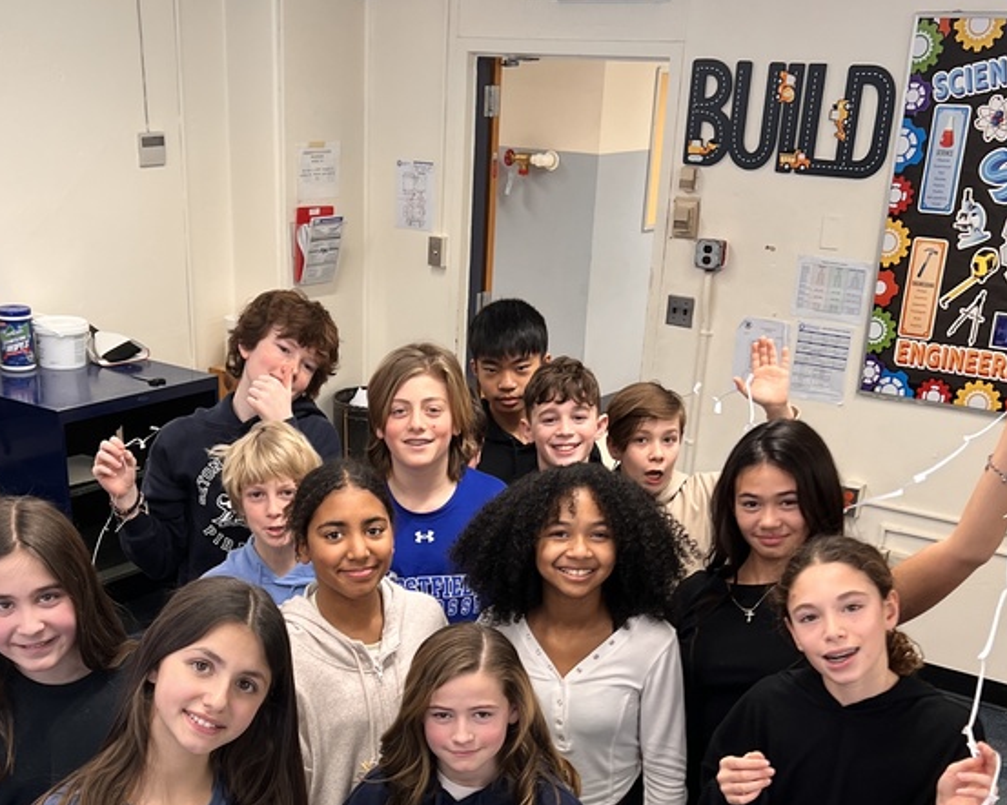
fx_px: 1400
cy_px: 694
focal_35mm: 47
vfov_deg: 30.9
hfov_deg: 39.4
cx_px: 412
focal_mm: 5.7
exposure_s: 1/120
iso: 125
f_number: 1.5
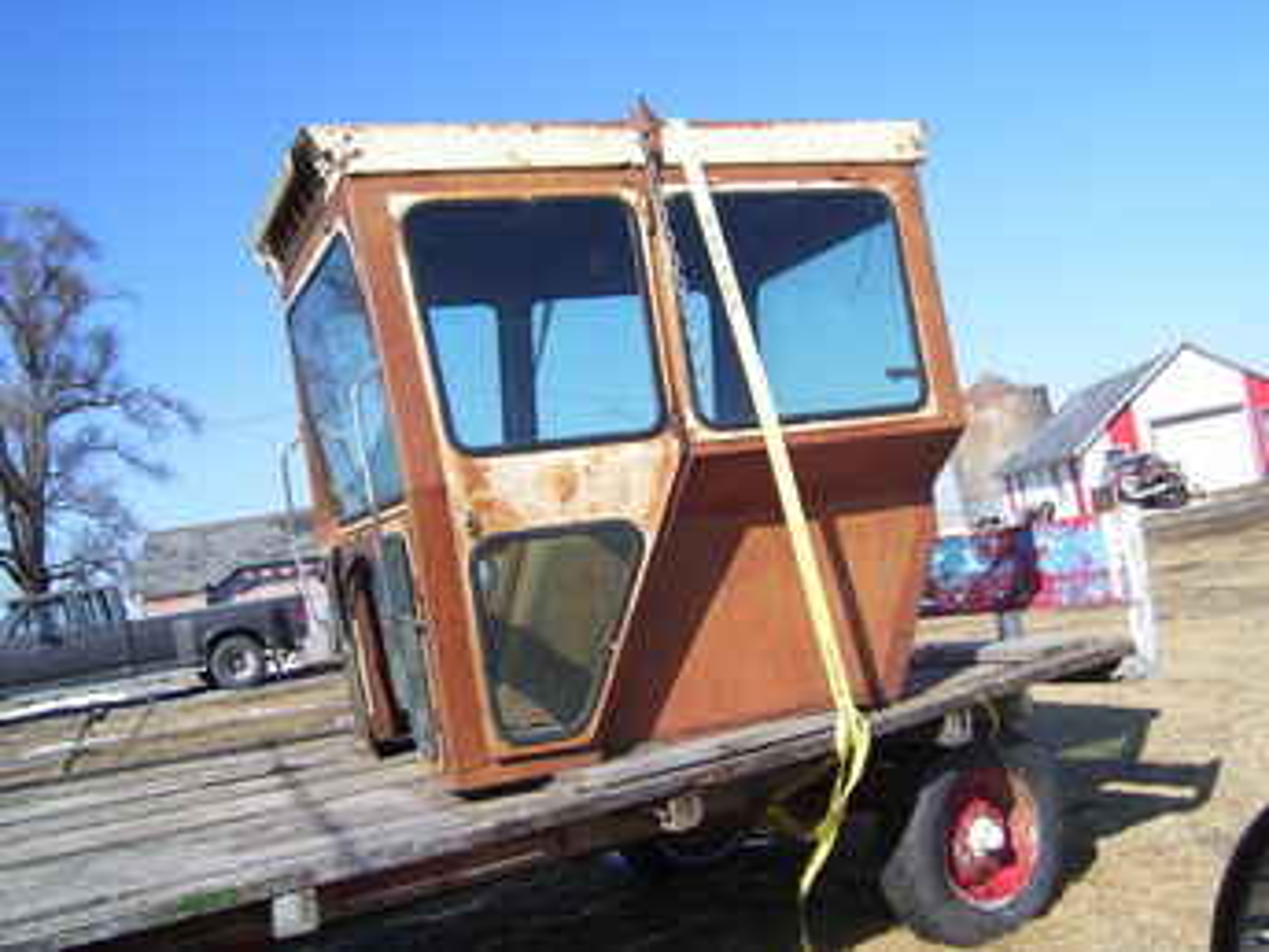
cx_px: 634
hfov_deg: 50.1
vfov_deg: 38.7
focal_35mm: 37
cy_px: 476
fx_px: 1356
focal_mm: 6
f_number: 4.8
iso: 80
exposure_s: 1/500
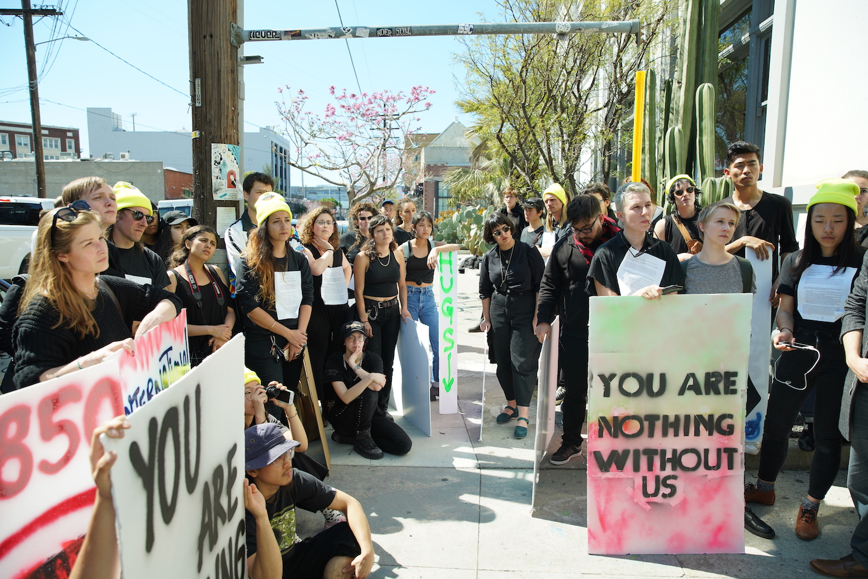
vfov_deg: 53.2
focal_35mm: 24
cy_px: 290
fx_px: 579
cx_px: 434
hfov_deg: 73.7
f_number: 4
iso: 100
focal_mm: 24
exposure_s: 1/400
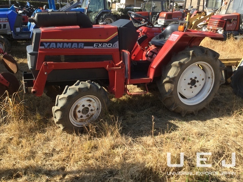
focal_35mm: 31
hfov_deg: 58.4
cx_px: 122
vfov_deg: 45.4
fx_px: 218
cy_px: 91
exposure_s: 1/458
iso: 25
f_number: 2.4
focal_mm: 3.3
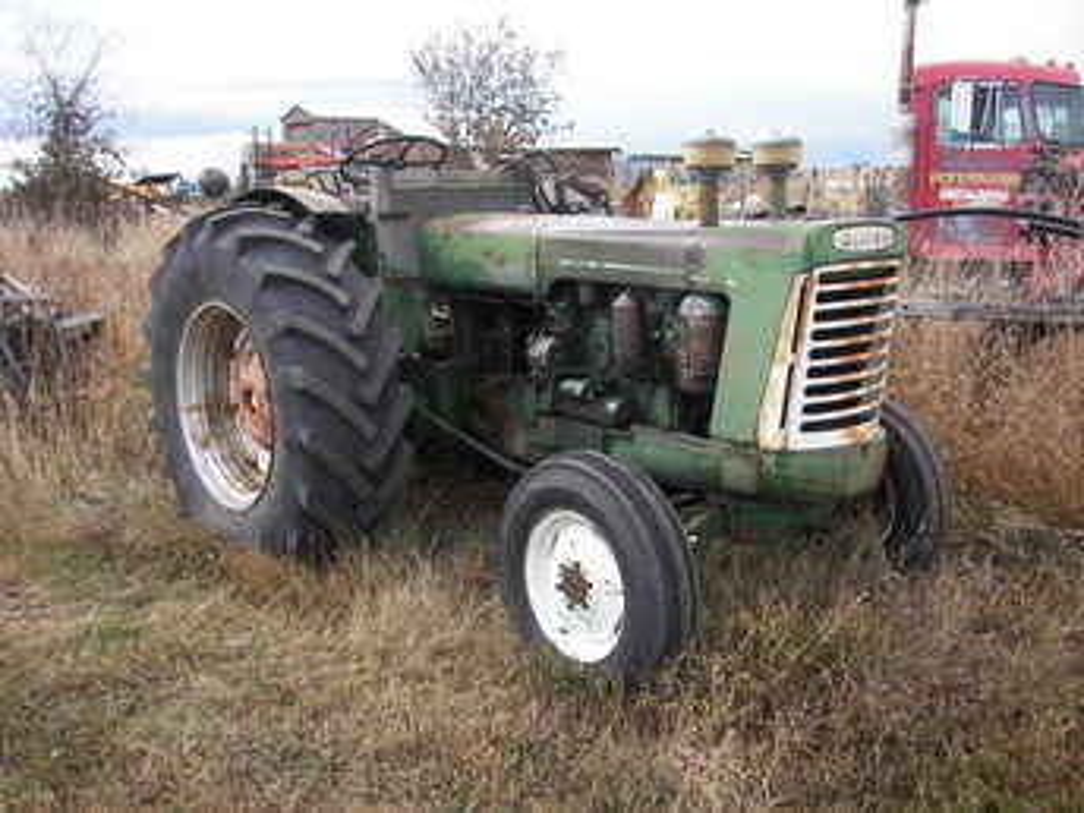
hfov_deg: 51.4
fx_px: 1127
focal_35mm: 36
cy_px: 406
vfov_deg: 39.7
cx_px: 542
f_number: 2.8
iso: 64
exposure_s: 1/200
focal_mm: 6
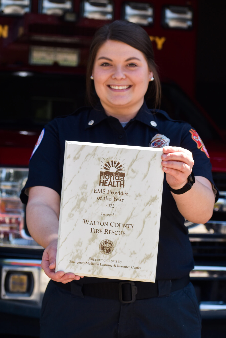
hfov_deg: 13.0
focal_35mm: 105
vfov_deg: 19.5
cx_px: 113
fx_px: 989
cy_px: 169
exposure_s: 1/500
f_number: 5.6
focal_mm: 70
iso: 200
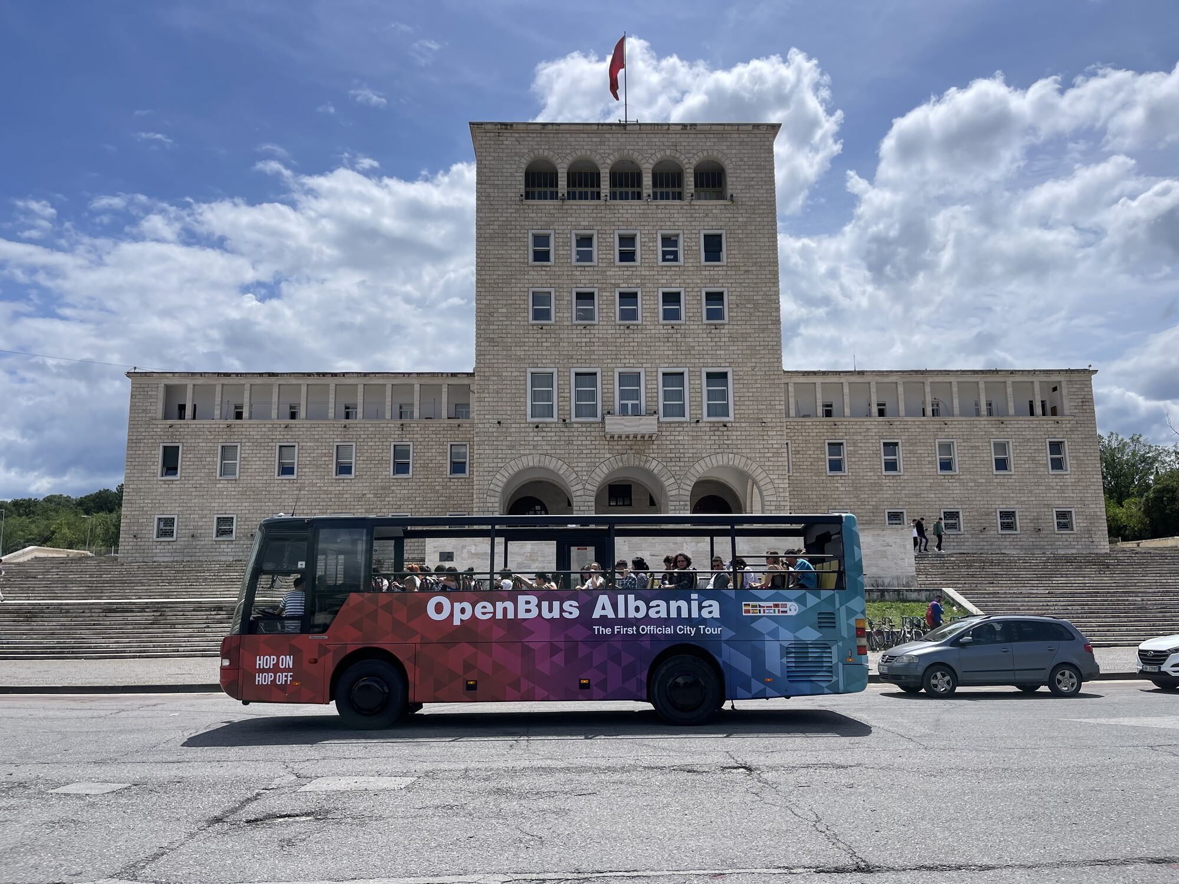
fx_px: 886
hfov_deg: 67.3
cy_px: 442
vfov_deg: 53.1
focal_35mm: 26
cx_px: 590
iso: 32
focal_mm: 5.1
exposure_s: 1/7937
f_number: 1.6
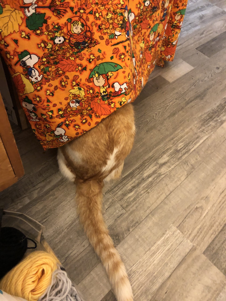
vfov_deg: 63.4
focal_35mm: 28
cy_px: 150
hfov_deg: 49.7
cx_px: 113
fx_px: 244
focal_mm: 3.99
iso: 100
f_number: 1.8
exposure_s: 1/6
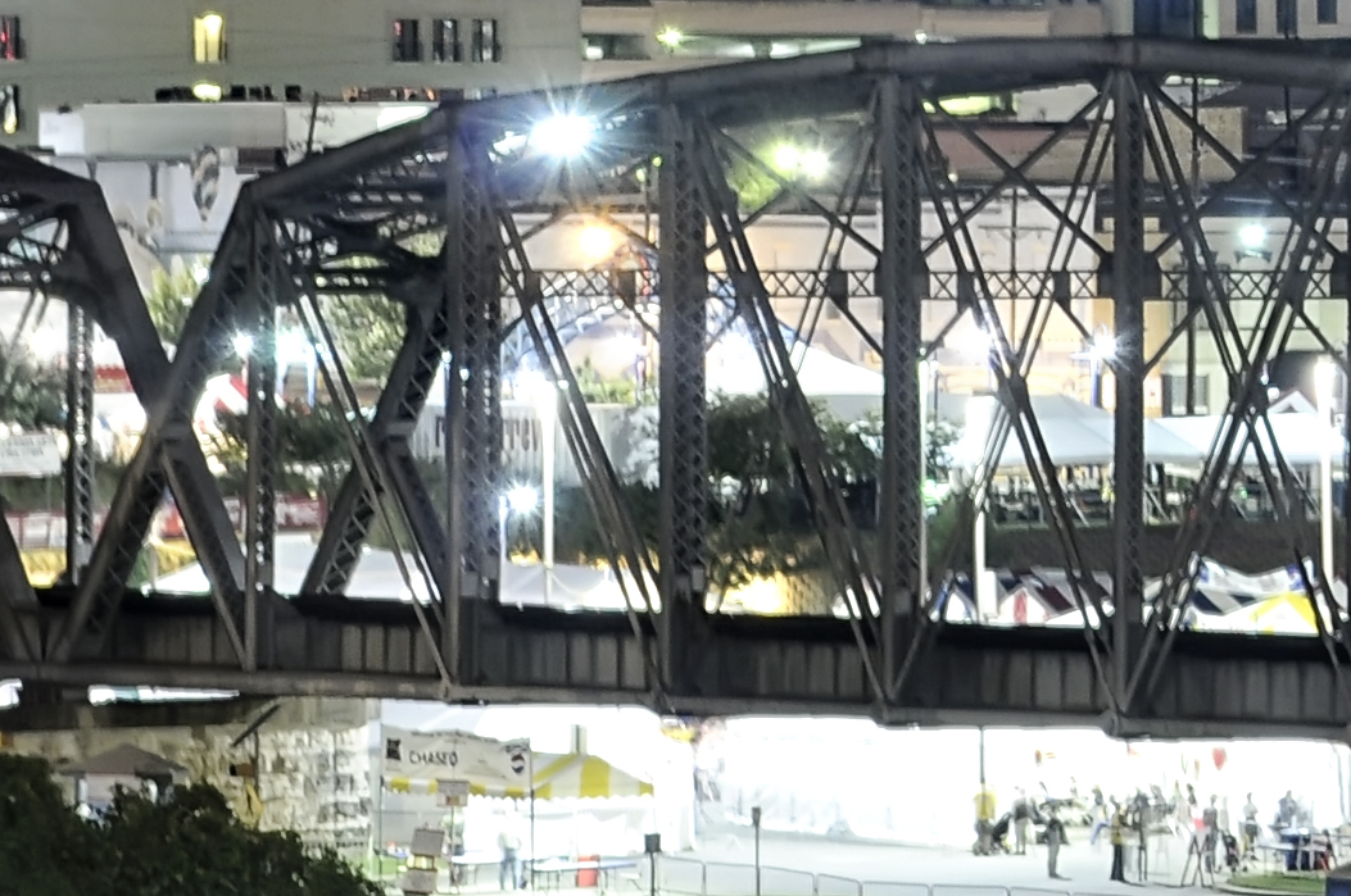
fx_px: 12593
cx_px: 2090
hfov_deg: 6.1
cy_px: -59
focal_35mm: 336
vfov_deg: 4.1
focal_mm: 55
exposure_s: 5
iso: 200
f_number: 6.3
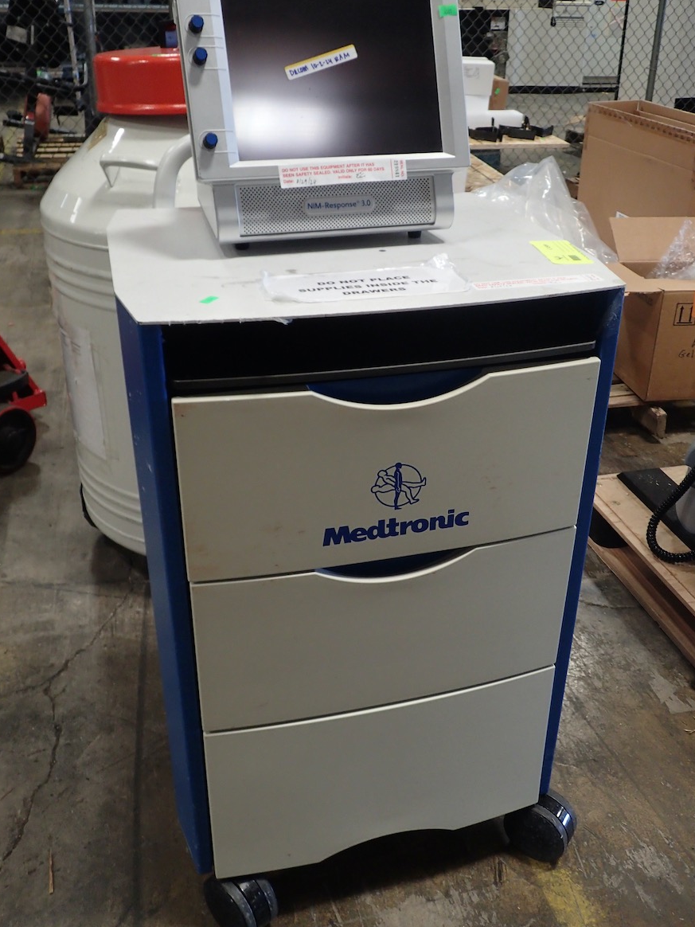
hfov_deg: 42.9
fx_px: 883
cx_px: 360
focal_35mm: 33
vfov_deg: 55.3
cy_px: 443
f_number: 2.3
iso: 250
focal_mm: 5.5
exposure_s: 1/30
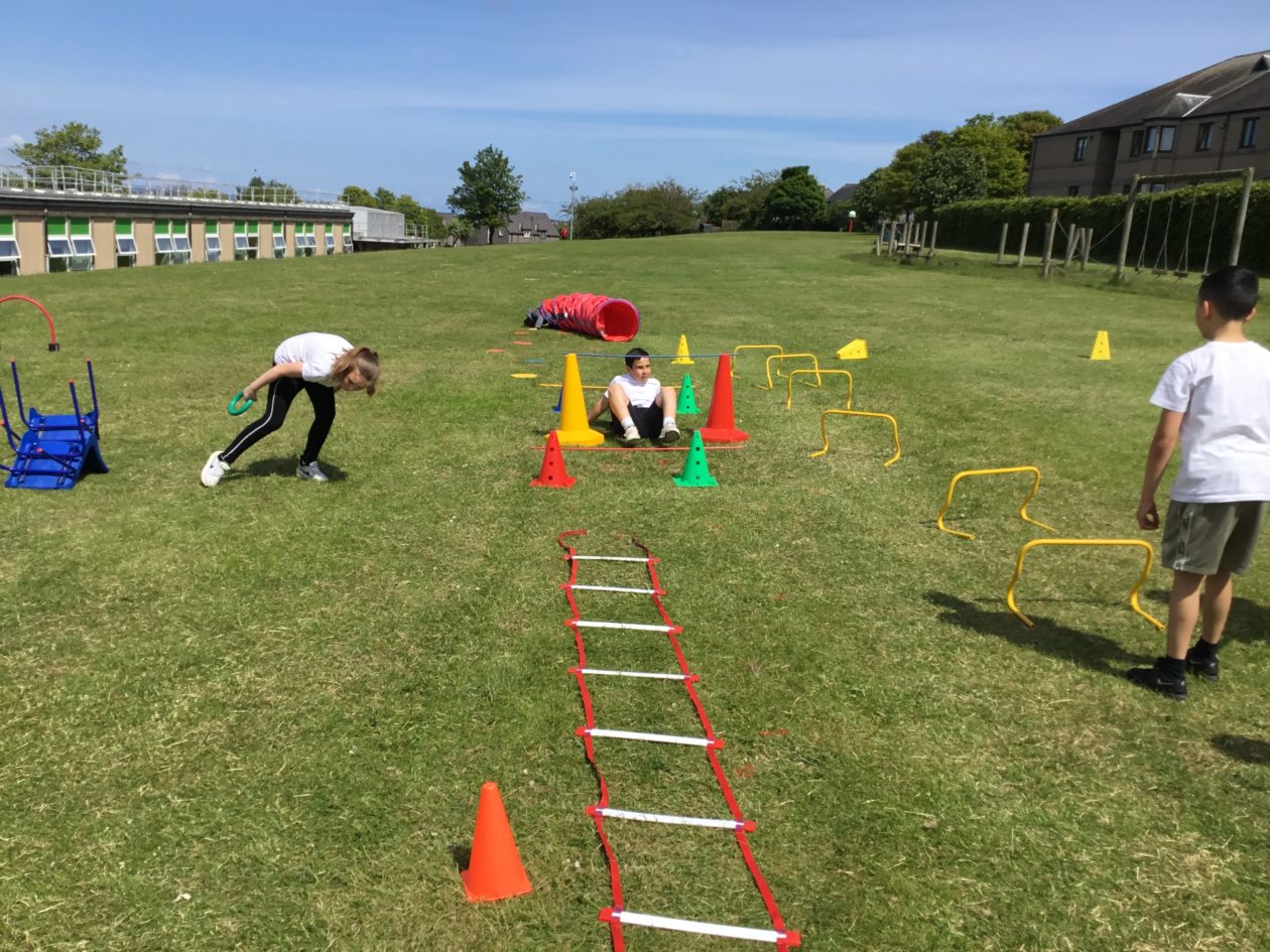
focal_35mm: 31
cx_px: 635
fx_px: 1137
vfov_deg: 45.4
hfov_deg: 58.4
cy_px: 476
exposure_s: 1/1988
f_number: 2.4
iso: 25
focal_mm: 3.3
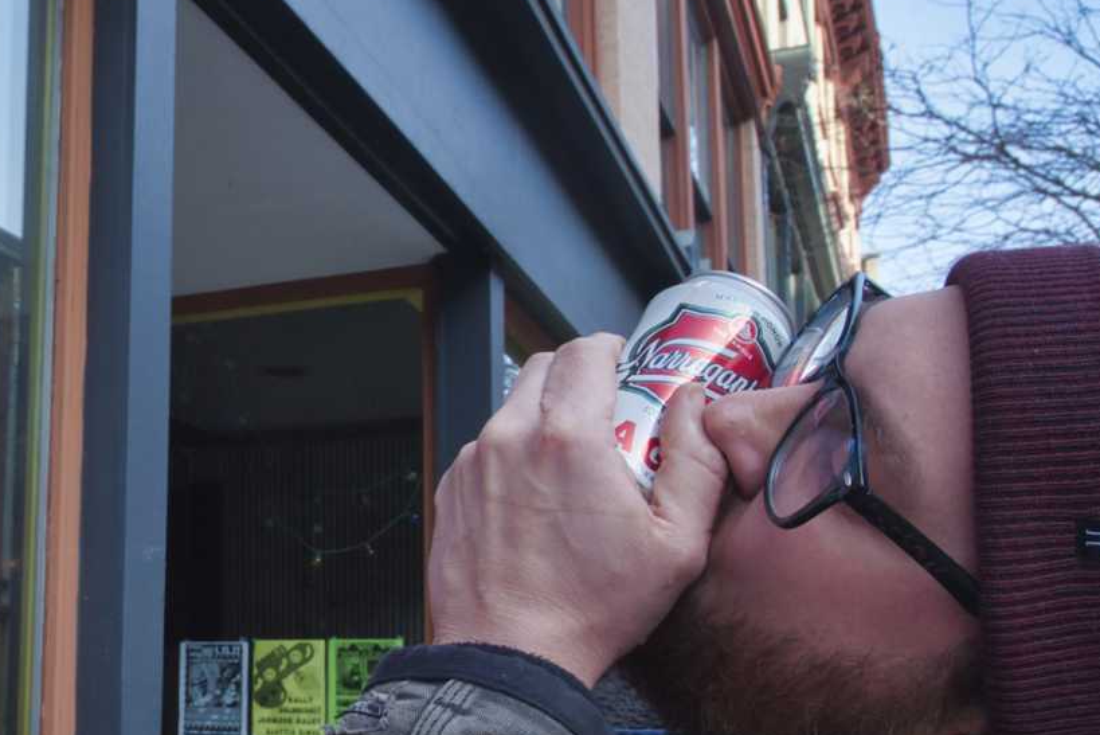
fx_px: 1529
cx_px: 46
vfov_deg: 26.9
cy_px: 488
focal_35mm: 50
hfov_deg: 36.3
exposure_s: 1/200
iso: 640
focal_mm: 20
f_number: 8
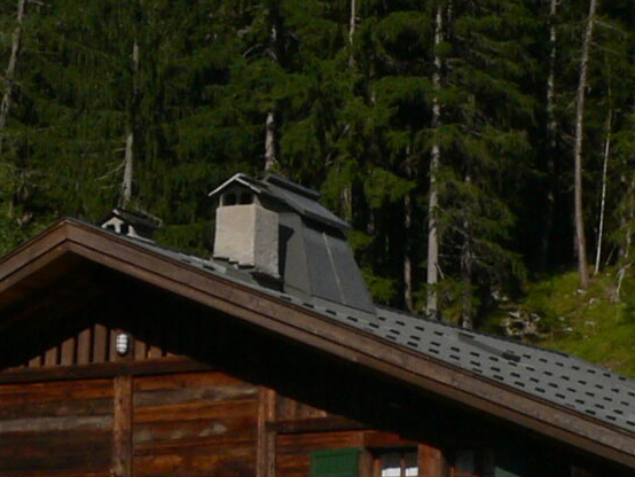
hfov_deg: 12.5
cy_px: 52
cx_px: 179
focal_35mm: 157
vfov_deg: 9.4
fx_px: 2881
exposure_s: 1/400
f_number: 5.6
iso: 80
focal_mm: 6.3
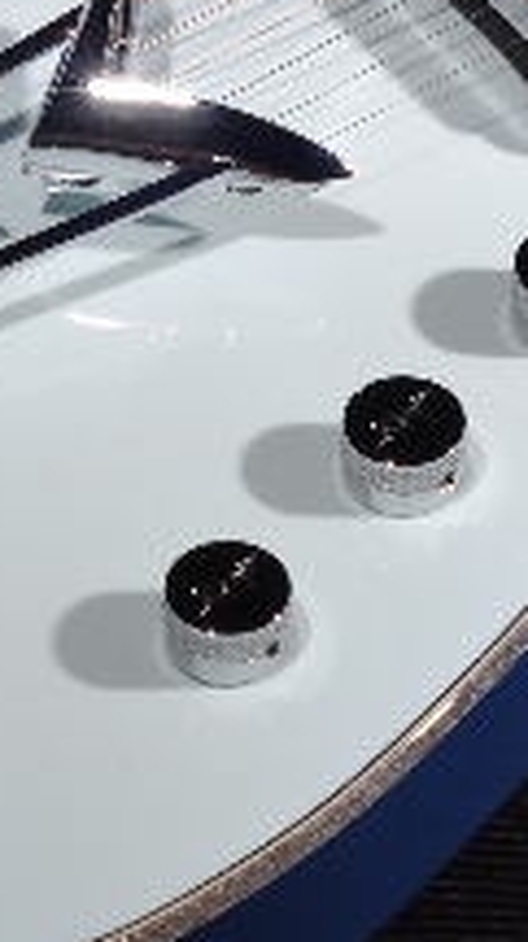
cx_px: 179
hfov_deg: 5.2
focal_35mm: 233
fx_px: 5818
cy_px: 94
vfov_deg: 9.2
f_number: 8
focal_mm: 50
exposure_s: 1/160
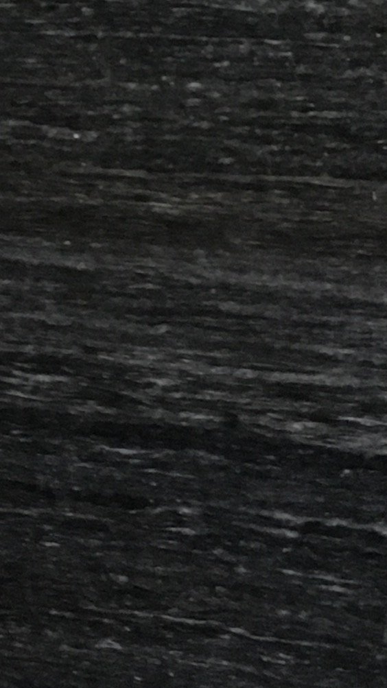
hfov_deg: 9.5
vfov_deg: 16.8
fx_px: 2317
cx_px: 115
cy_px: 143
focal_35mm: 127
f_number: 2.2
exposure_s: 1/17
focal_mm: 4.15
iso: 400
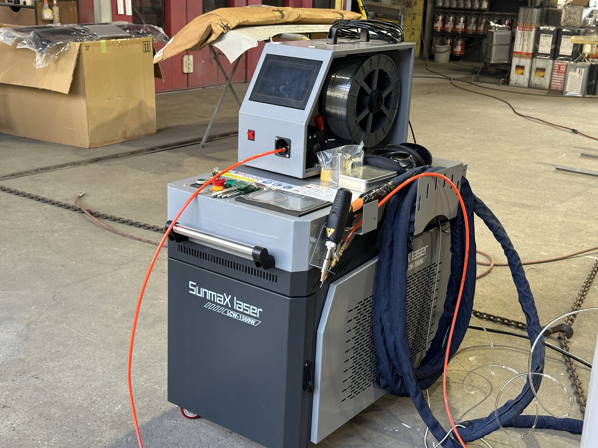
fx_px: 829
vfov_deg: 30.3
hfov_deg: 39.7
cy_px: 224
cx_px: 299
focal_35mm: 48
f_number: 1.78
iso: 80
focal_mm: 6.86
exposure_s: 1/60
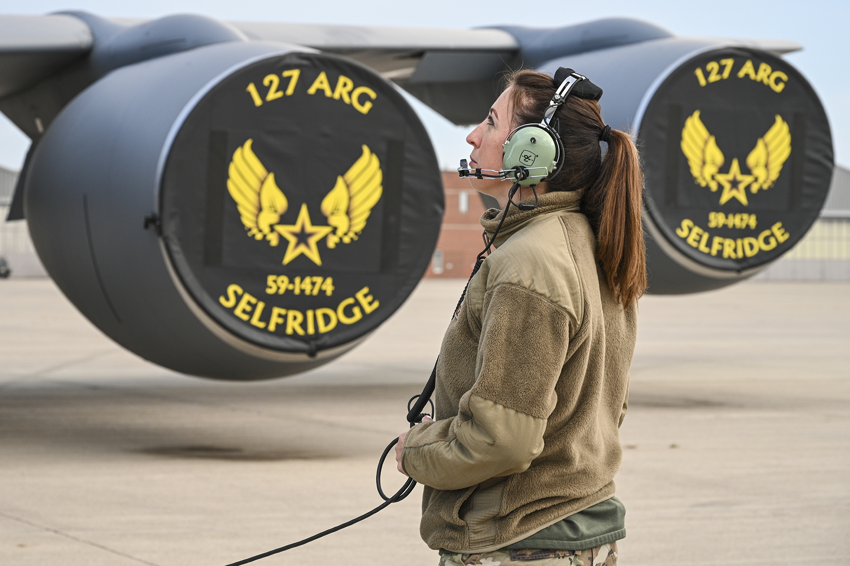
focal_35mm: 101
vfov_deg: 13.6
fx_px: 2385
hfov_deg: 20.2
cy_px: 283
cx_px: 425
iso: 320
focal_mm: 101
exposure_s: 1/40
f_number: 8
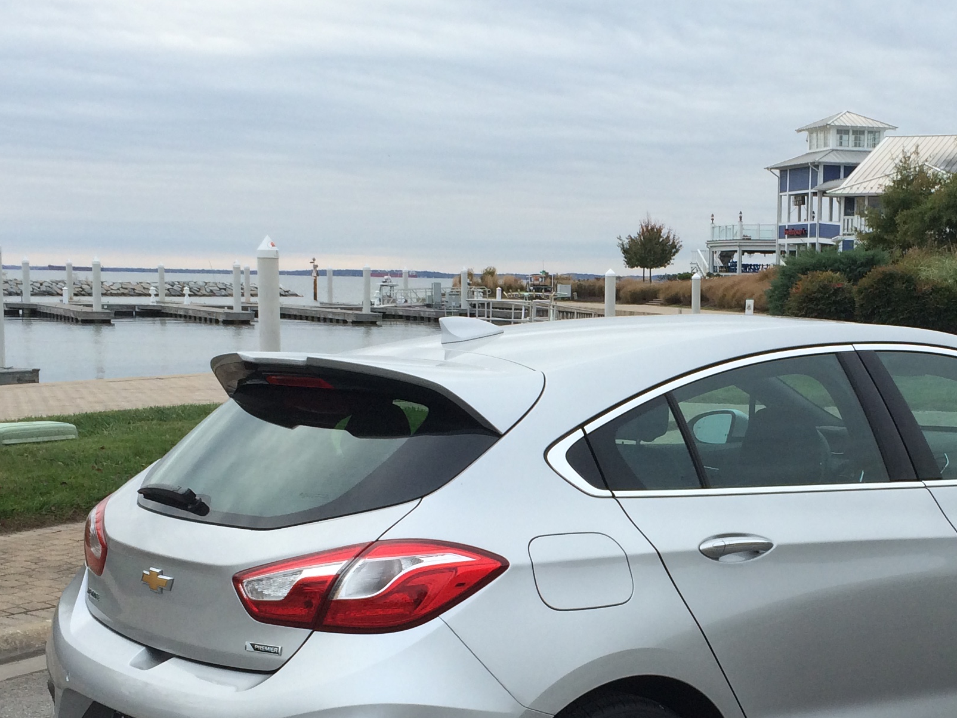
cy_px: 507
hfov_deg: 32.2
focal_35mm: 59
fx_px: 1631
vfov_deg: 24.6
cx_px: 694
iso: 32
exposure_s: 1/662
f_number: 2.2
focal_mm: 4.15
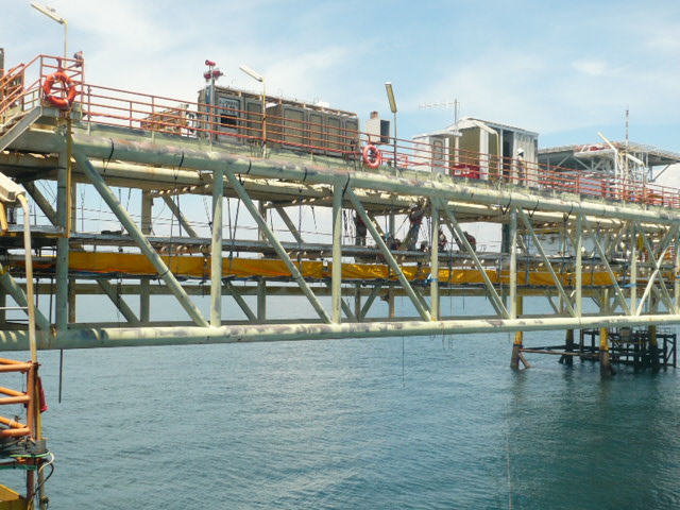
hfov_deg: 42.9
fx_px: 864
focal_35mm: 44
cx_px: 340
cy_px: 255
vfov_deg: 32.9
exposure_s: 1/160
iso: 100
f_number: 8
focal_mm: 5.8
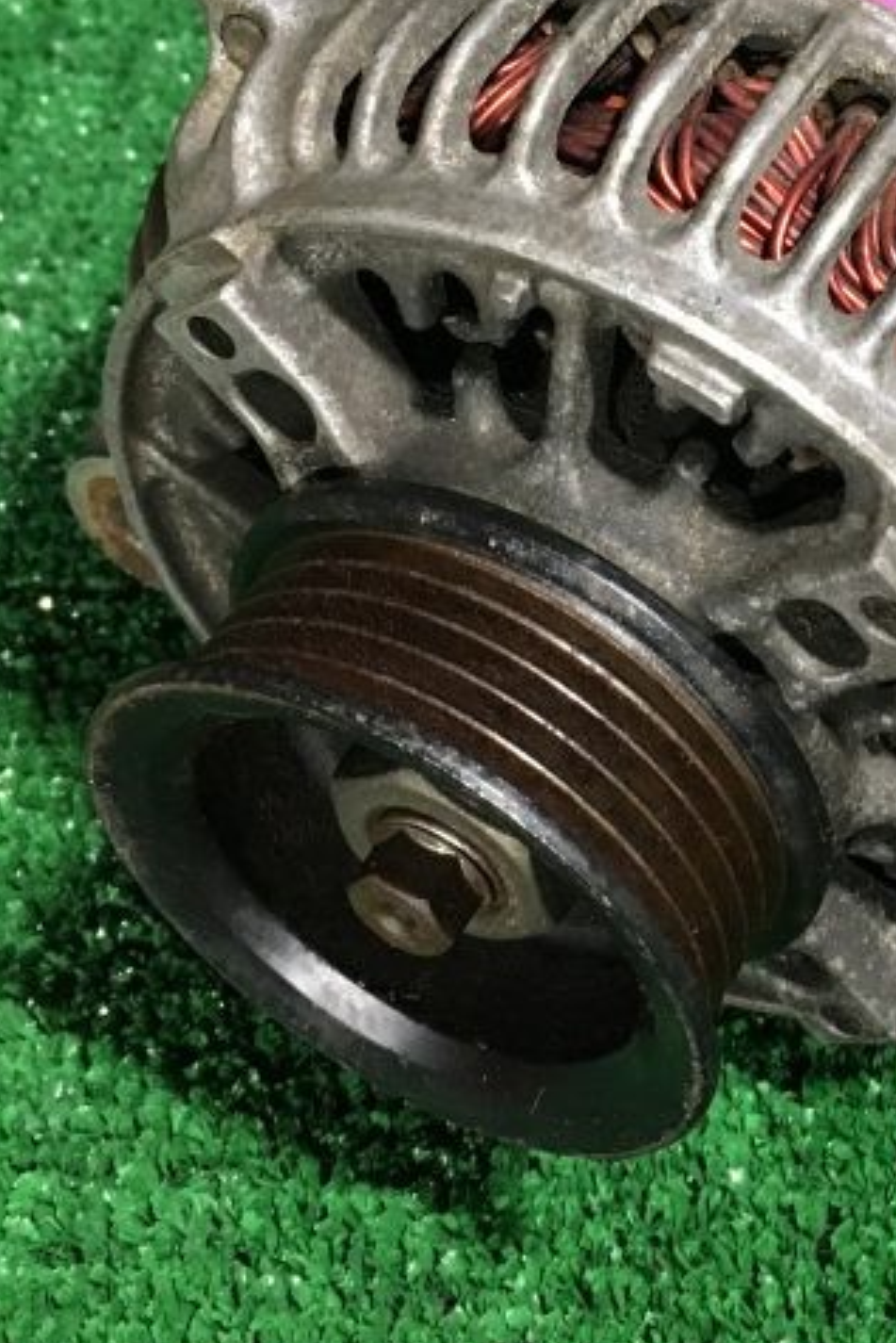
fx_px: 2425
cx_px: 839
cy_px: 345
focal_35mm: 65
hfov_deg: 20.4
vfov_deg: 30.5
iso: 200
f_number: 2.2
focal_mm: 4.15
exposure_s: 1/24
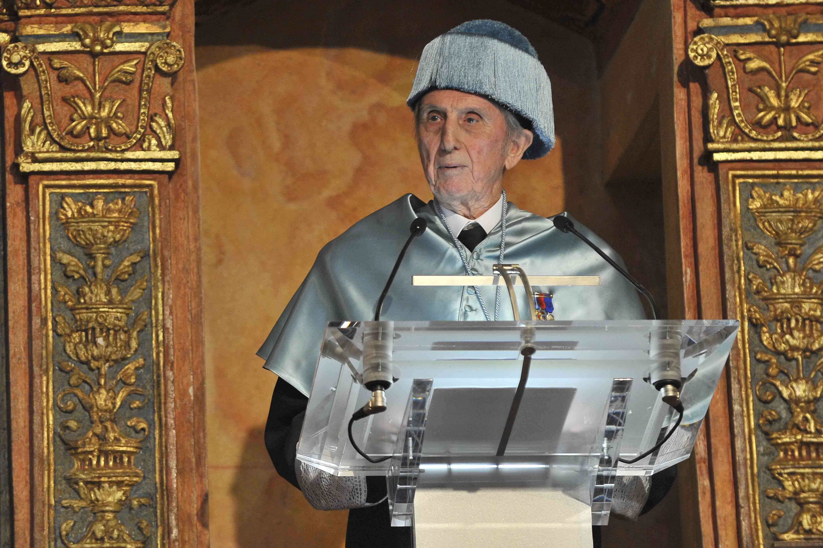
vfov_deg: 6.9
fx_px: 4569
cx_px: 412
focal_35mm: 200
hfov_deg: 10.3
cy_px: 274
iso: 1600
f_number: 3.5
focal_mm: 200
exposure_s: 1/200
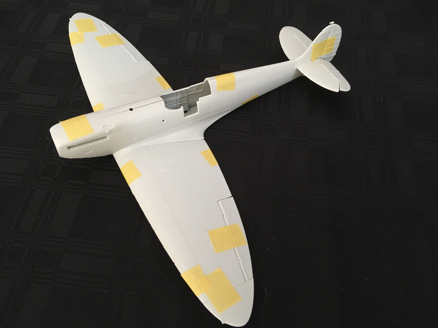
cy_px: 164
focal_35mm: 29
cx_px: 219
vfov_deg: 48.2
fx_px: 367
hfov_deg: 61.7
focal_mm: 4.15
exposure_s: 1/33
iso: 160
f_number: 2.2
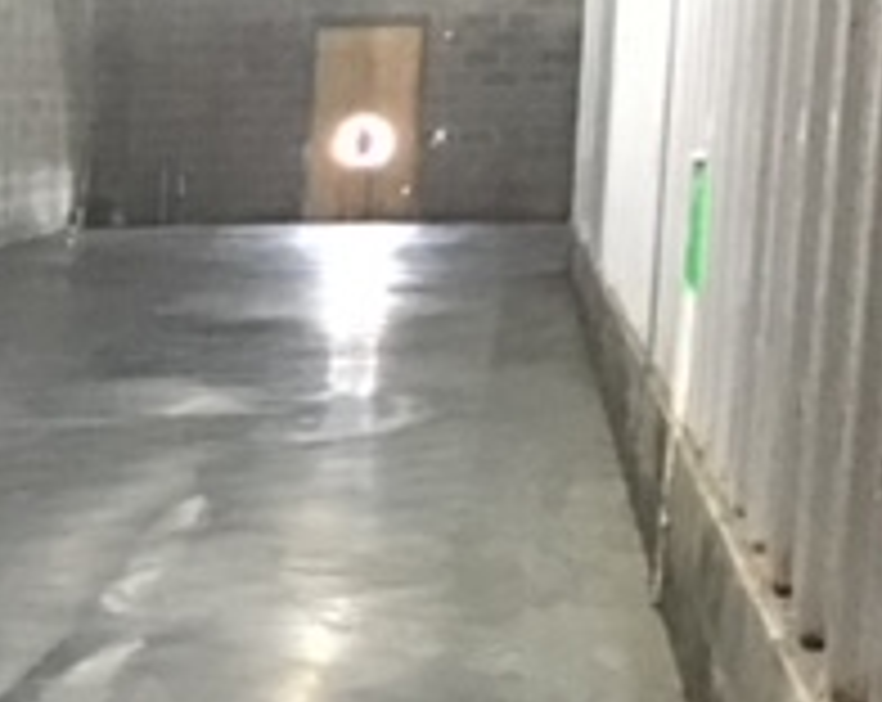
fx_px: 2579
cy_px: 855
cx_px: -153
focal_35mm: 99
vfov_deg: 14.9
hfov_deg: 18.5
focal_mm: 3.3
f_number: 2.4
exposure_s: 1/15
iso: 400
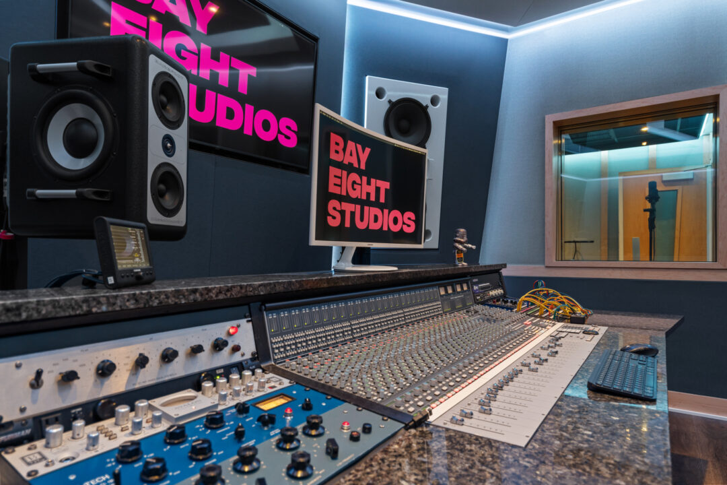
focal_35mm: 21
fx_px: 424
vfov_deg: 59.5
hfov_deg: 81.2
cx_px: 364
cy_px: 242
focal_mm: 21
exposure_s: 1/6
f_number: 4
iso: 800
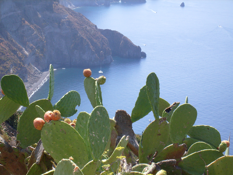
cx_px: 116
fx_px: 713
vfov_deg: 14.0
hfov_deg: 18.5
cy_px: 88
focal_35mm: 106
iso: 80
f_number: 4.9
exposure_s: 1/500
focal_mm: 17.4
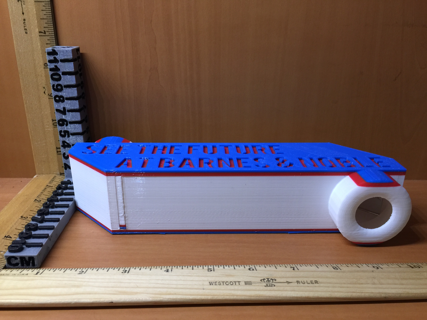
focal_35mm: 29
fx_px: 358
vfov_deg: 48.2
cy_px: 160
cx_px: 214
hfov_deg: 61.7
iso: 64
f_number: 2.2
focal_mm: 4.15
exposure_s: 1/15
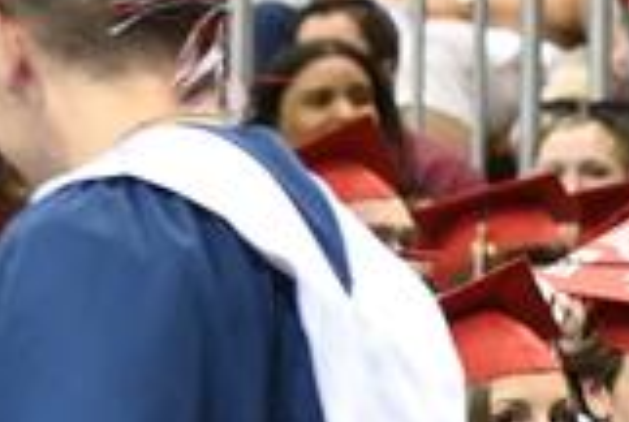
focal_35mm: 912
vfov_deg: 1.5
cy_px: 701
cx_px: -809
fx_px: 15964
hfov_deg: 2.2
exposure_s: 1/125
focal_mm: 98
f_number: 5
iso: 3200
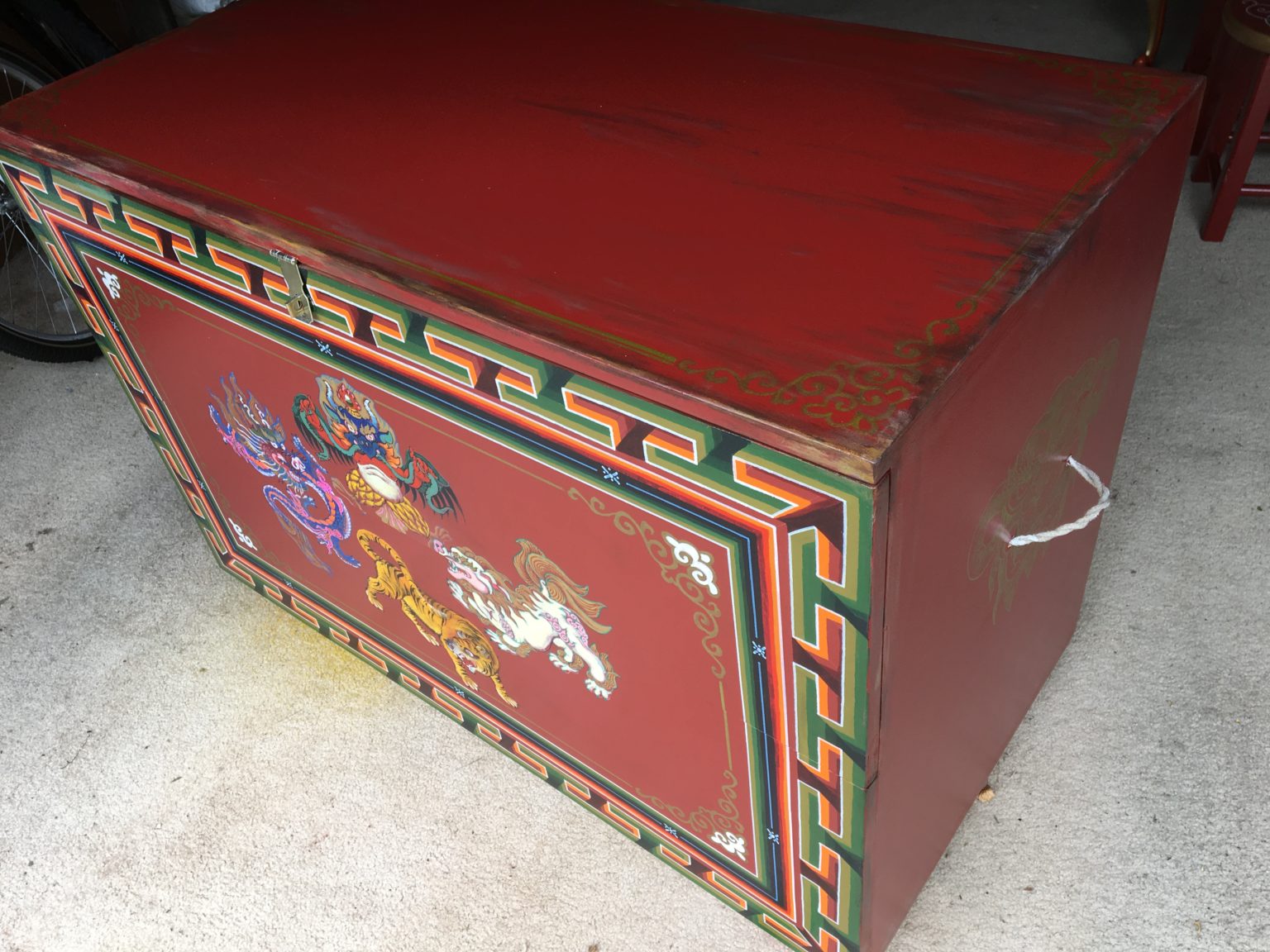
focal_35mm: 29
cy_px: 476
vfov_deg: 48.2
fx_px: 1064
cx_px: 635
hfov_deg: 61.7
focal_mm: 4.15
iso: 25
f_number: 2.2
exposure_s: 1/60
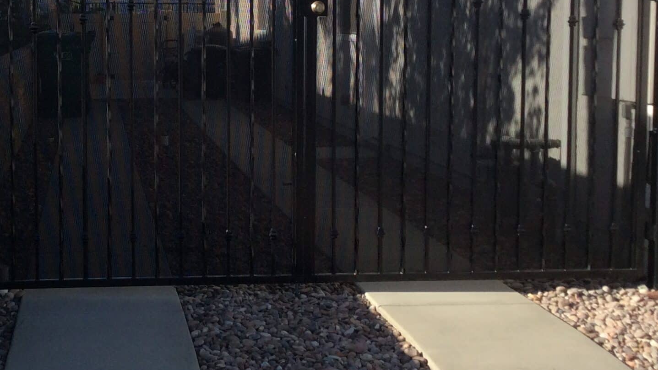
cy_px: 104
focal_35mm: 62
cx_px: 176
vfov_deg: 19.3
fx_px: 1082
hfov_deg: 33.3
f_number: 2.4
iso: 32
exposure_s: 1/937
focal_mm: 3.3
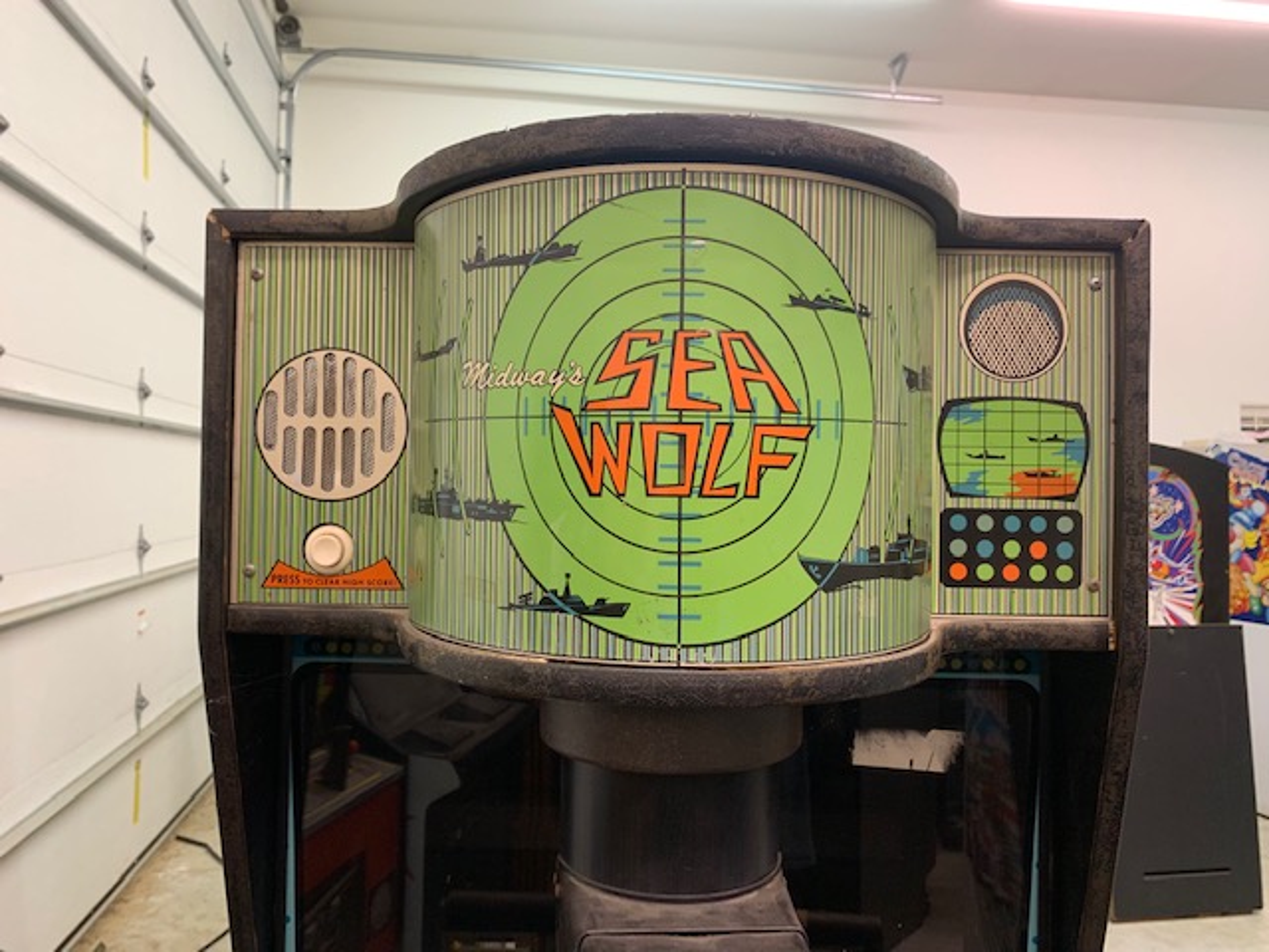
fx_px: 953
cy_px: 476
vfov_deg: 53.1
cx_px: 634
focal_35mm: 26
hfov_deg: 67.3
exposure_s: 1/60
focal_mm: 4.25
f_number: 1.8
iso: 125
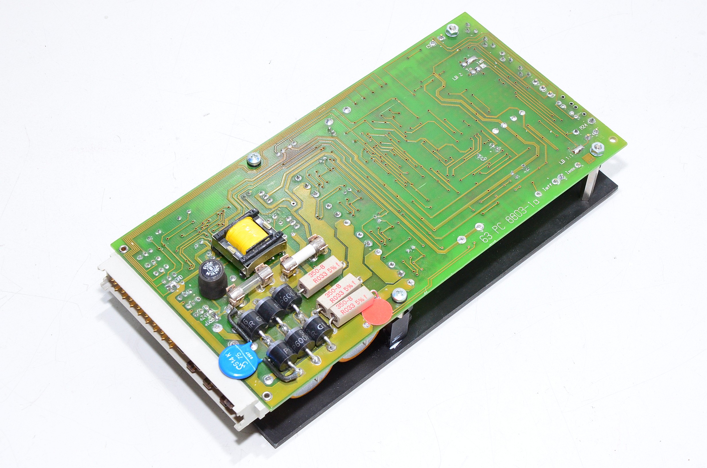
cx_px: 354
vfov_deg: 15.6
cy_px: 234
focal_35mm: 87
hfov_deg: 23.4
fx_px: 1705
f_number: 16
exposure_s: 1/50
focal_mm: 58
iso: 1600
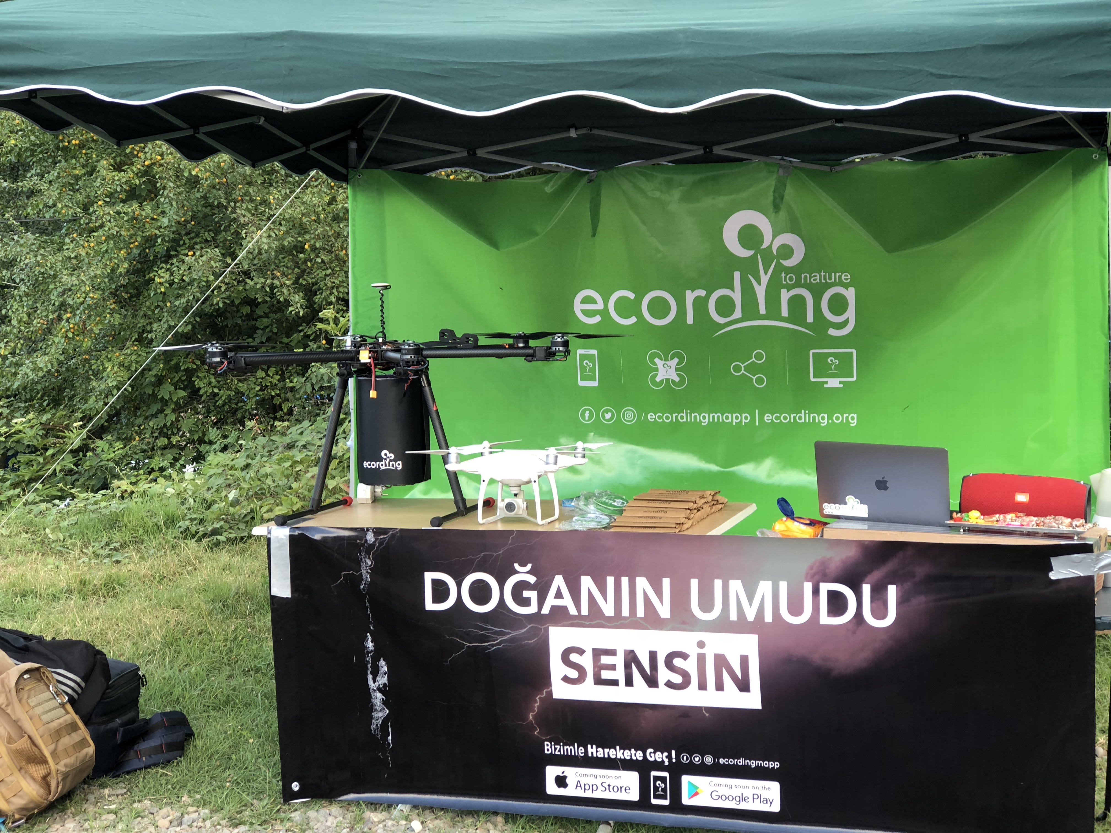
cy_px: 416
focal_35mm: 57
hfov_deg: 33.8
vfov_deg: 25.7
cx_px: 556
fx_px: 1829
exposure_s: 1/60
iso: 20
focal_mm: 6.6
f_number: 2.8
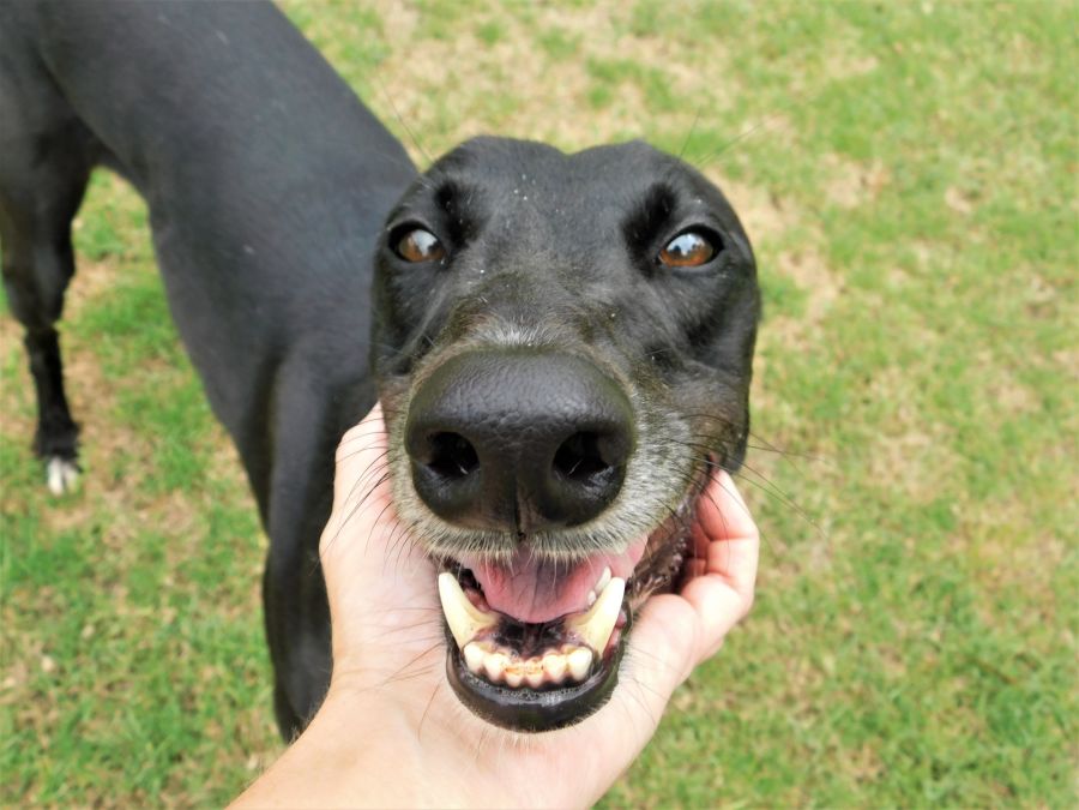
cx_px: 540
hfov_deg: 51.4
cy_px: 405
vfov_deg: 39.7
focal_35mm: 36
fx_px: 1122
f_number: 3.5
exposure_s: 1/320
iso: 125
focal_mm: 6.3
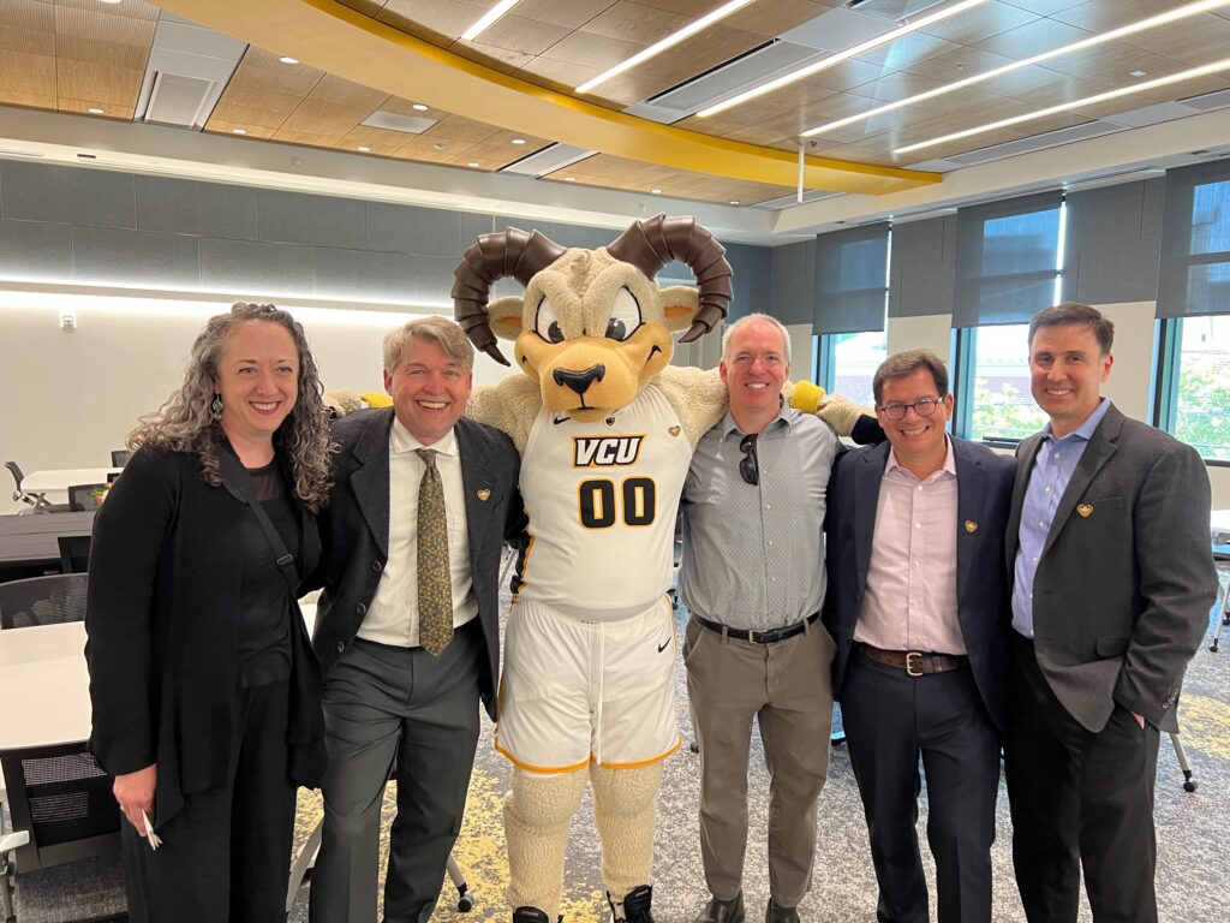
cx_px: 615
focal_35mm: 26
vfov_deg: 53.1
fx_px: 924
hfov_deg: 67.3
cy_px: 462
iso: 100
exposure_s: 1/60
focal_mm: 5.7
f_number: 1.5
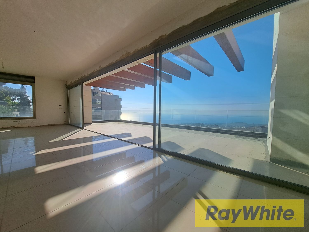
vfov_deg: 89.9
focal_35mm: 13
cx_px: 154
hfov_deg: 106.2
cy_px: 116
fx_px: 116
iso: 50
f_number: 2.2
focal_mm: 1.74
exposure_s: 1/1898
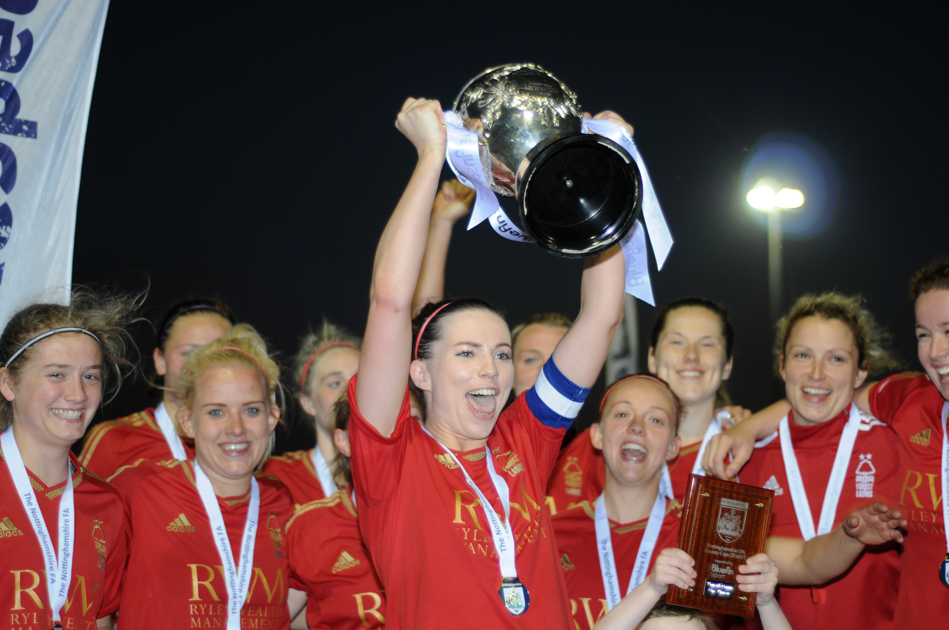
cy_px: 315
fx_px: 1975
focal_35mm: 75
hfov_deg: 27.0
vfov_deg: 18.1
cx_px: 474
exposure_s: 1/200
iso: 200
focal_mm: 50
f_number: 1.8
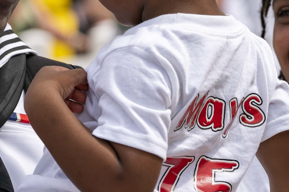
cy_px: 20
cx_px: 62
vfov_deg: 3.3
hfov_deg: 5.0
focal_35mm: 414
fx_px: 3323
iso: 200
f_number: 6.3
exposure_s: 1/1250
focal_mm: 146
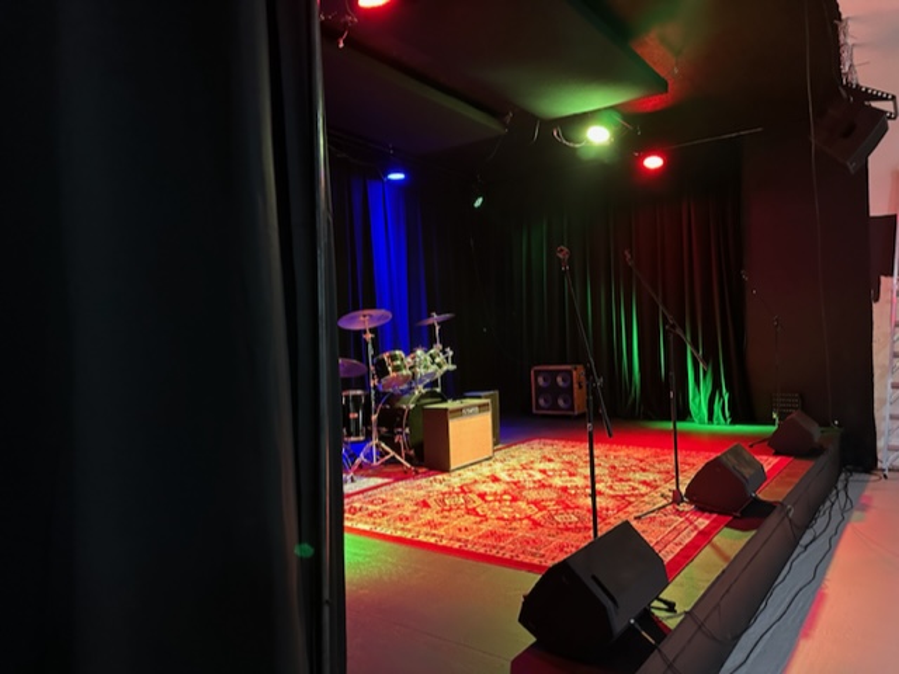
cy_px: 337
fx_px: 623
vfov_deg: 56.8
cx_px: 450
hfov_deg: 71.6
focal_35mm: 24
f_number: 1.78
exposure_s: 1/41
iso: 1000
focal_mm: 6.86
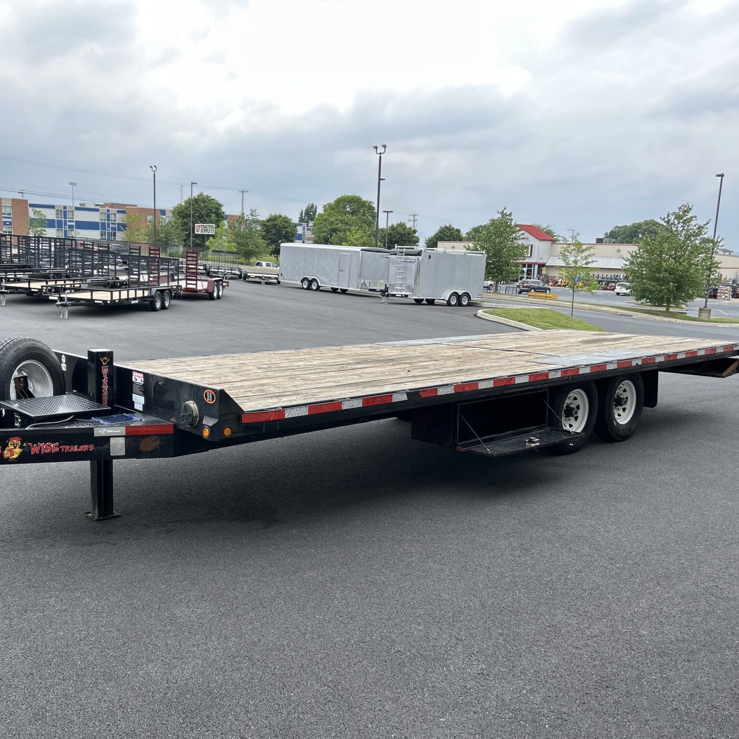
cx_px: 317
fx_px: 749
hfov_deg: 52.4
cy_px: 373
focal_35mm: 31
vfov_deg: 52.5
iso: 50
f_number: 1.5
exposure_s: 1/561
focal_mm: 5.7
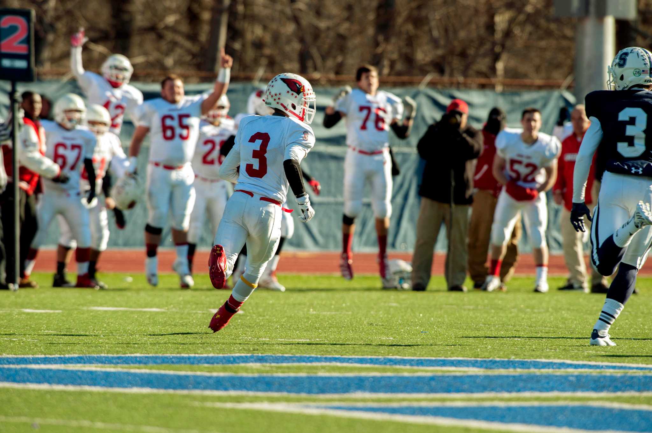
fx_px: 7238
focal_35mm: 400
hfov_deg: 5.2
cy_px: 216
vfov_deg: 3.4
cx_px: 326
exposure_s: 1/800
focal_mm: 400
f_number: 5
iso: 200
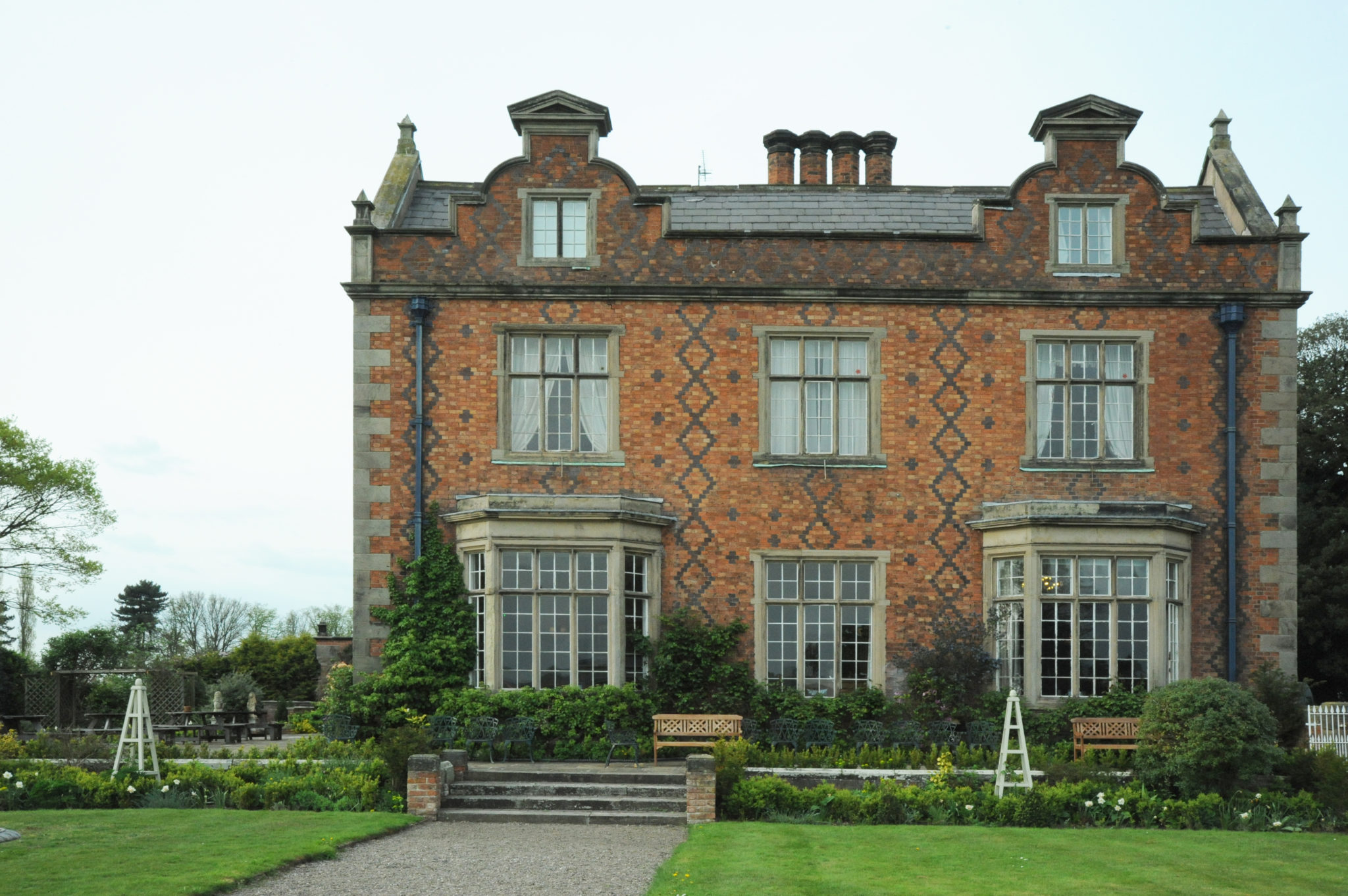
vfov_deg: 37.8
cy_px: 448
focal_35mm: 35
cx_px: 674
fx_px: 1310
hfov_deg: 54.5
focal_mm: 35
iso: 3200
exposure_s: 1/320
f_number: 25
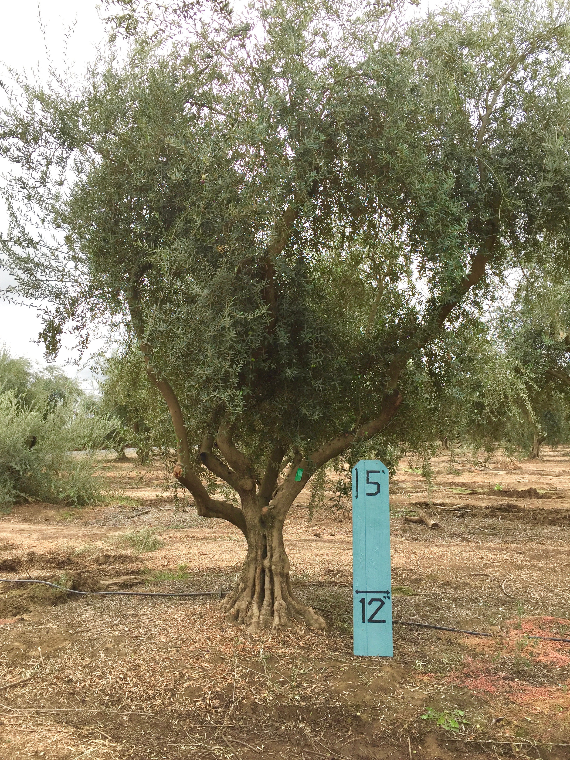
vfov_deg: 61.7
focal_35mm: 29
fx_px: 637
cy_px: 380
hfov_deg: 48.2
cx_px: 285
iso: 32
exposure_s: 1/425
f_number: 2.2
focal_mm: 4.15
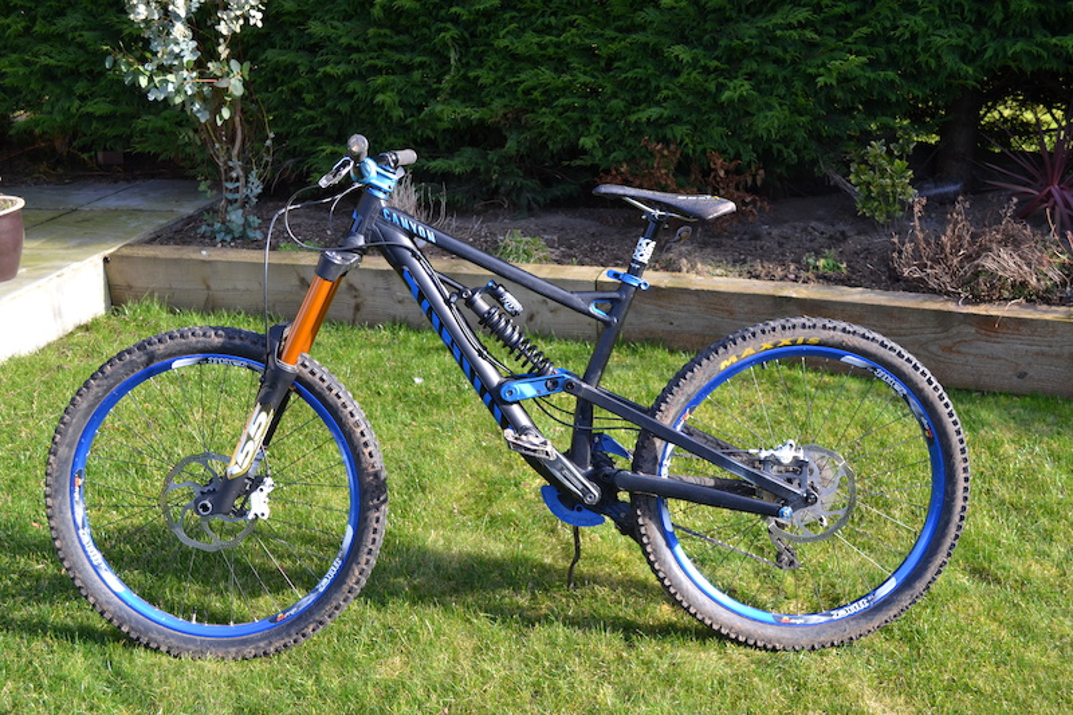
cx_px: 536
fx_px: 1251
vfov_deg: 31.9
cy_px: 358
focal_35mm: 42
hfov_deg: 46.4
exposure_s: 1/125
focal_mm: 28
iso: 250
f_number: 5.6
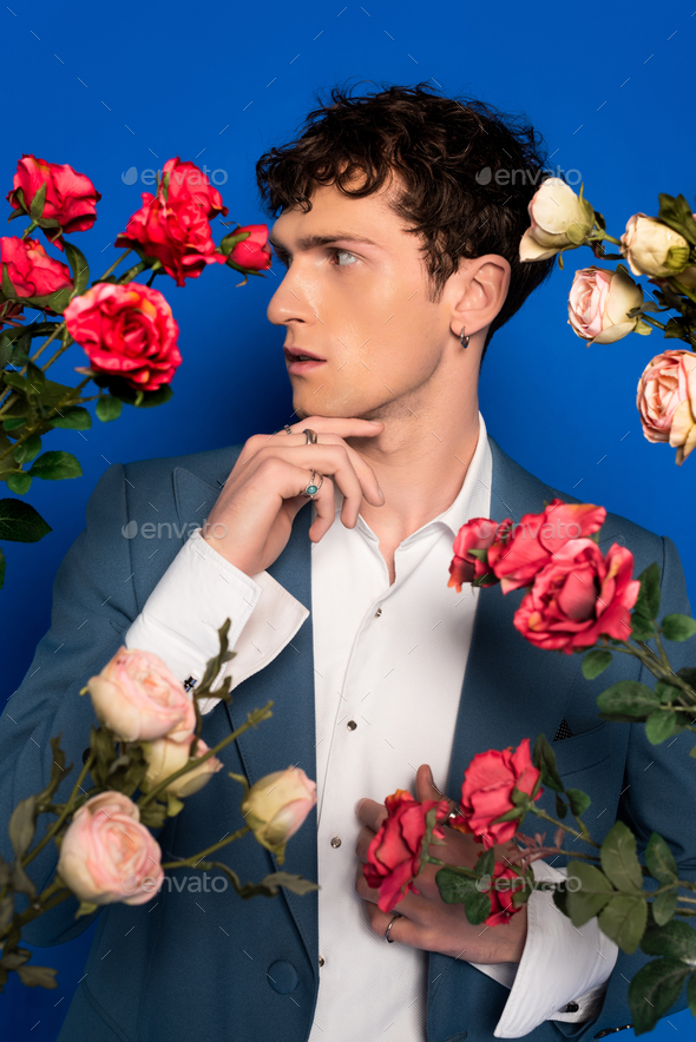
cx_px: 348
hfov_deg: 27.0
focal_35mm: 50
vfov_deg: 39.6
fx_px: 1449
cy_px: 521
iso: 80
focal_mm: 50
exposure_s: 1/160
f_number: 5
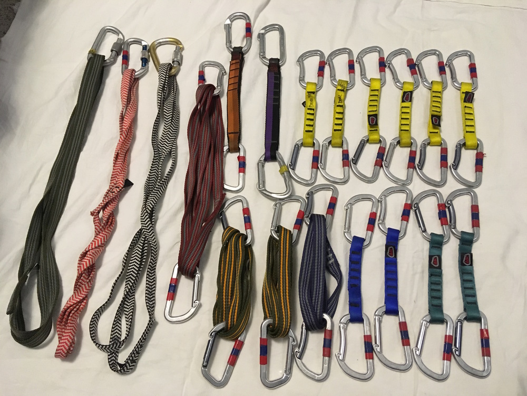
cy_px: 198
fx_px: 442
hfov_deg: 61.7
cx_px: 264
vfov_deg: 48.2
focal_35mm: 29
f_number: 2.2
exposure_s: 1/15
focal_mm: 4.15
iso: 200
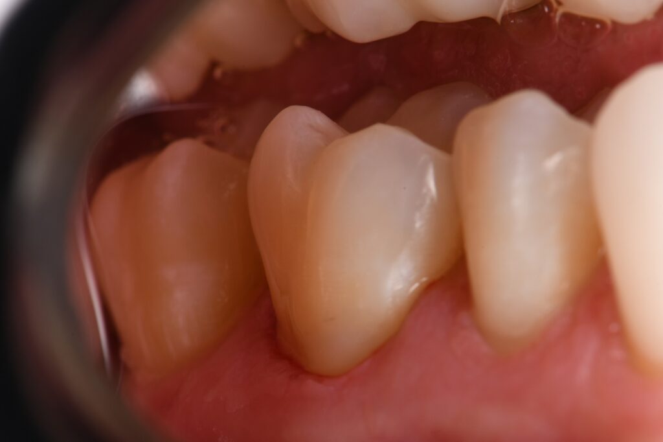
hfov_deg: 13.1
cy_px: 221
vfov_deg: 8.7
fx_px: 2890
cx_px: 332
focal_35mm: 157
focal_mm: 105
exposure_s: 1/160
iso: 200
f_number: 32
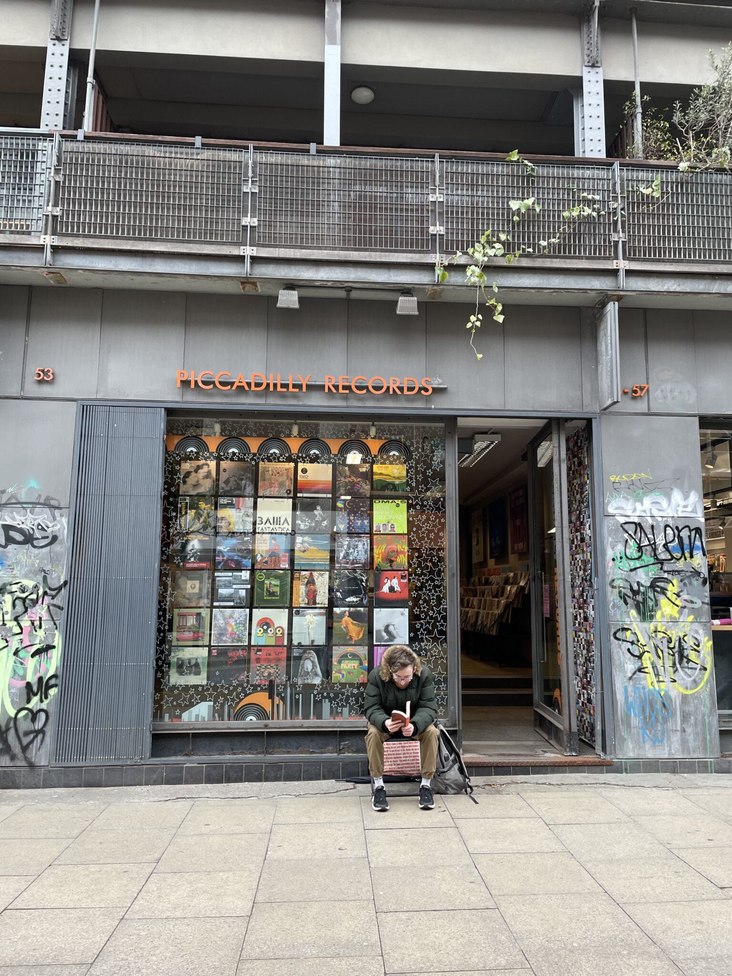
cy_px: 488
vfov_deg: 67.3
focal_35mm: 26
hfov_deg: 53.1
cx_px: 366
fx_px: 733
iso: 32
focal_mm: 4.2
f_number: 1.6
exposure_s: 1/121
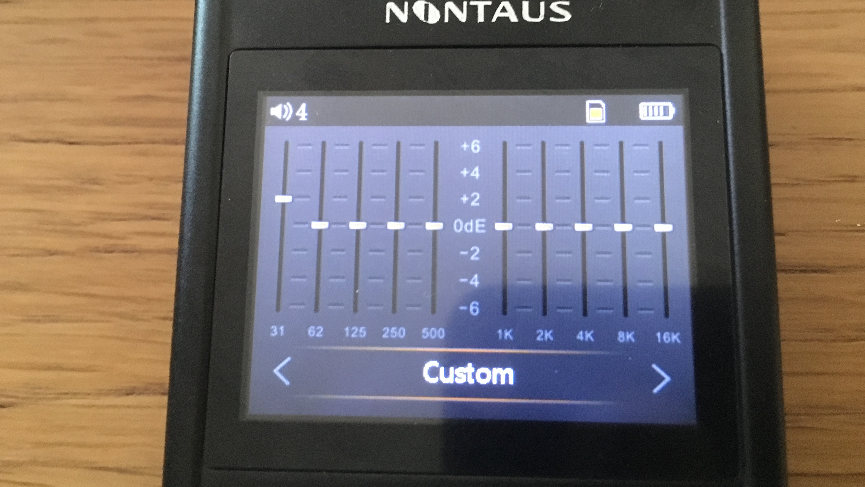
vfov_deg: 36.5
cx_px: 436
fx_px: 734
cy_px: 191
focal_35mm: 32
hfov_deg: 61.0
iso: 320
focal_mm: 4.15
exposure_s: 1/17
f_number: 2.2
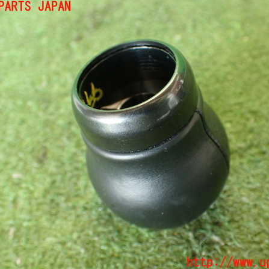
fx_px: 334
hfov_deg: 43.8
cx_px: 142
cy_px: 135
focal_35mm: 38
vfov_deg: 43.9
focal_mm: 5.79
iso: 500
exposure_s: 1/30
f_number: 2.4
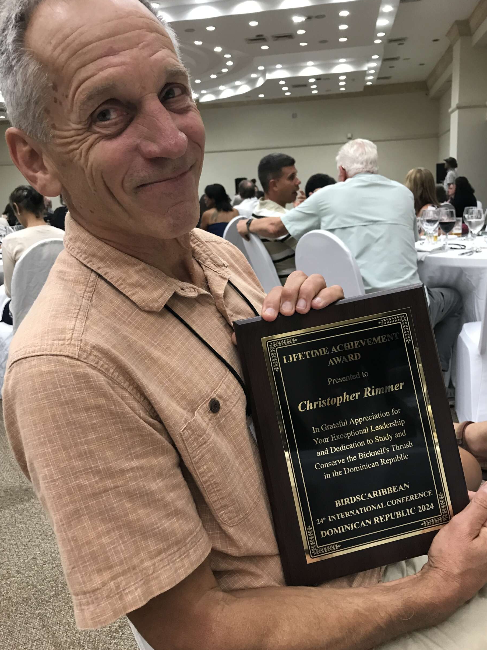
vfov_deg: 61.7
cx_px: 238
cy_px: 317
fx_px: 544
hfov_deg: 48.2
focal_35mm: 29
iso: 50
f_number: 1.8
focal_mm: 3.99
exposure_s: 1/15
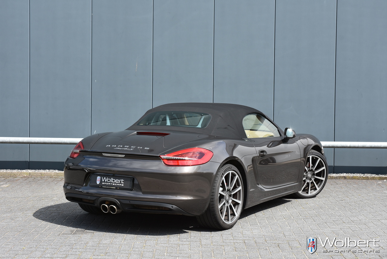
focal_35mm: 69
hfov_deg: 29.2
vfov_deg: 19.8
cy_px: 130
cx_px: 194
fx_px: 742
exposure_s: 1/500
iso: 320
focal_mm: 46
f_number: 8
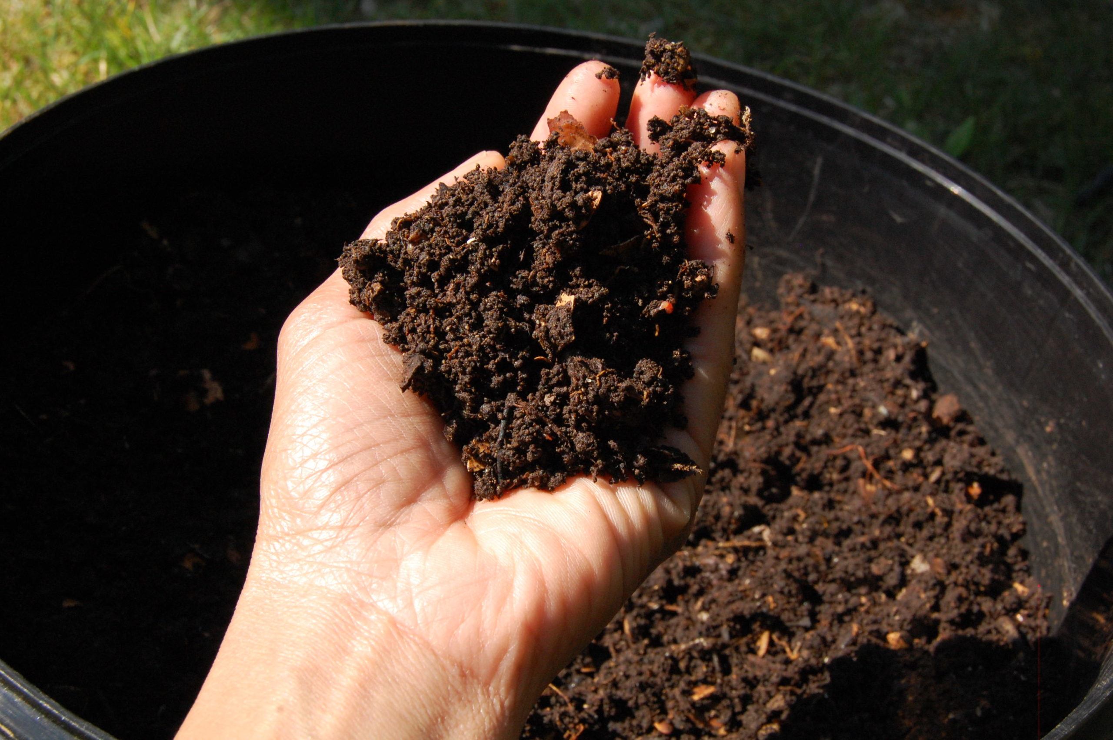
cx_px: 556
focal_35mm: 45
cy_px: 370
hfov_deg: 43.6
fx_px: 1390
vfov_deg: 29.8
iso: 800
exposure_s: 1/320
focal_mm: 30
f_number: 13
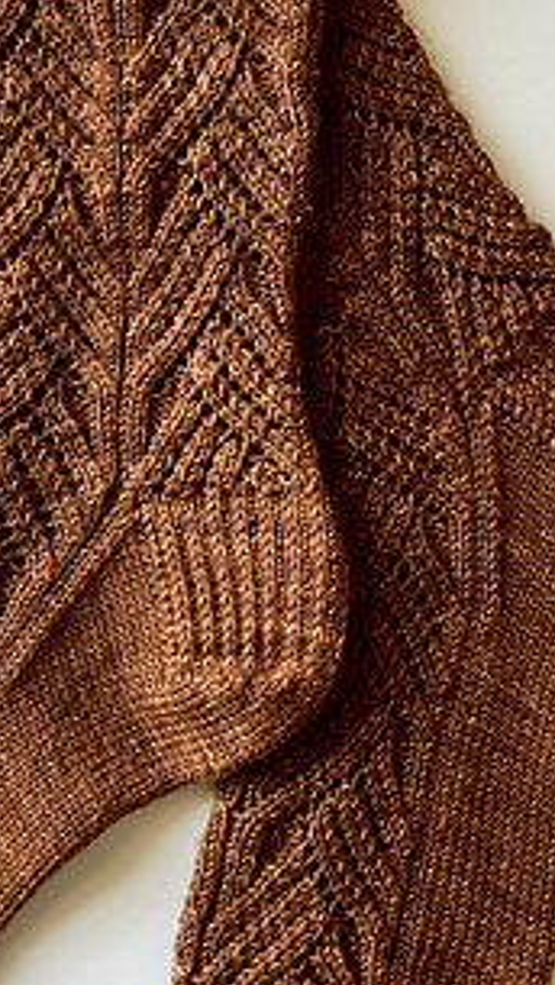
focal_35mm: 50
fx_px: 1306
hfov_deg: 23.7
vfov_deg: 41.3
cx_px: 124
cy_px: 472
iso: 160
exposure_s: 1/60
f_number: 1.8
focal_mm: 3.99
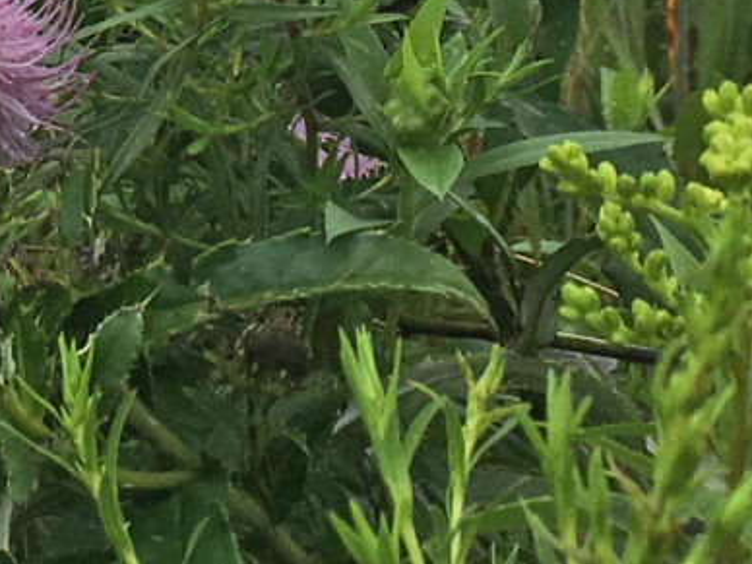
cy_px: -413
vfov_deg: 9.3
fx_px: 3324
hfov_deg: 12.7
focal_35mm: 153
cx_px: -81
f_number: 2.2
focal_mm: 4.15
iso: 25
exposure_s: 1/1538
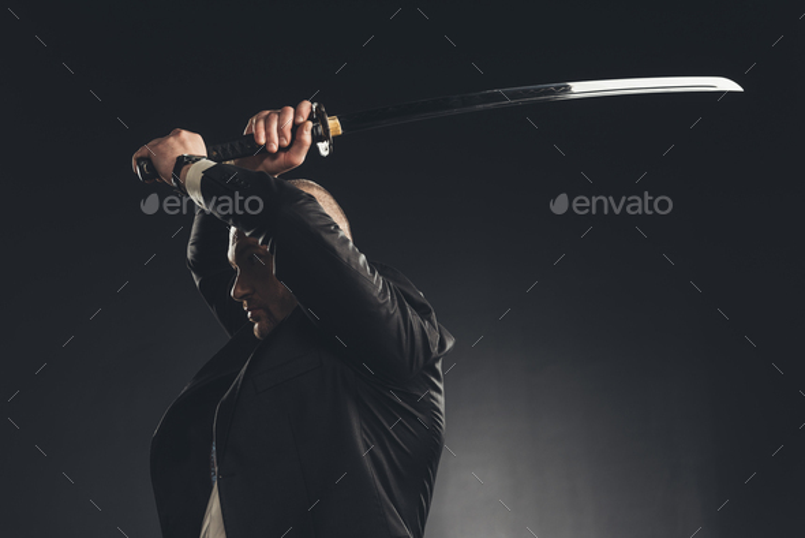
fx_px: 3132
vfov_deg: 9.8
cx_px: 402
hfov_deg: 14.6
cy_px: 269
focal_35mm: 140
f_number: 8
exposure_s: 1/160
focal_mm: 140
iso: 250
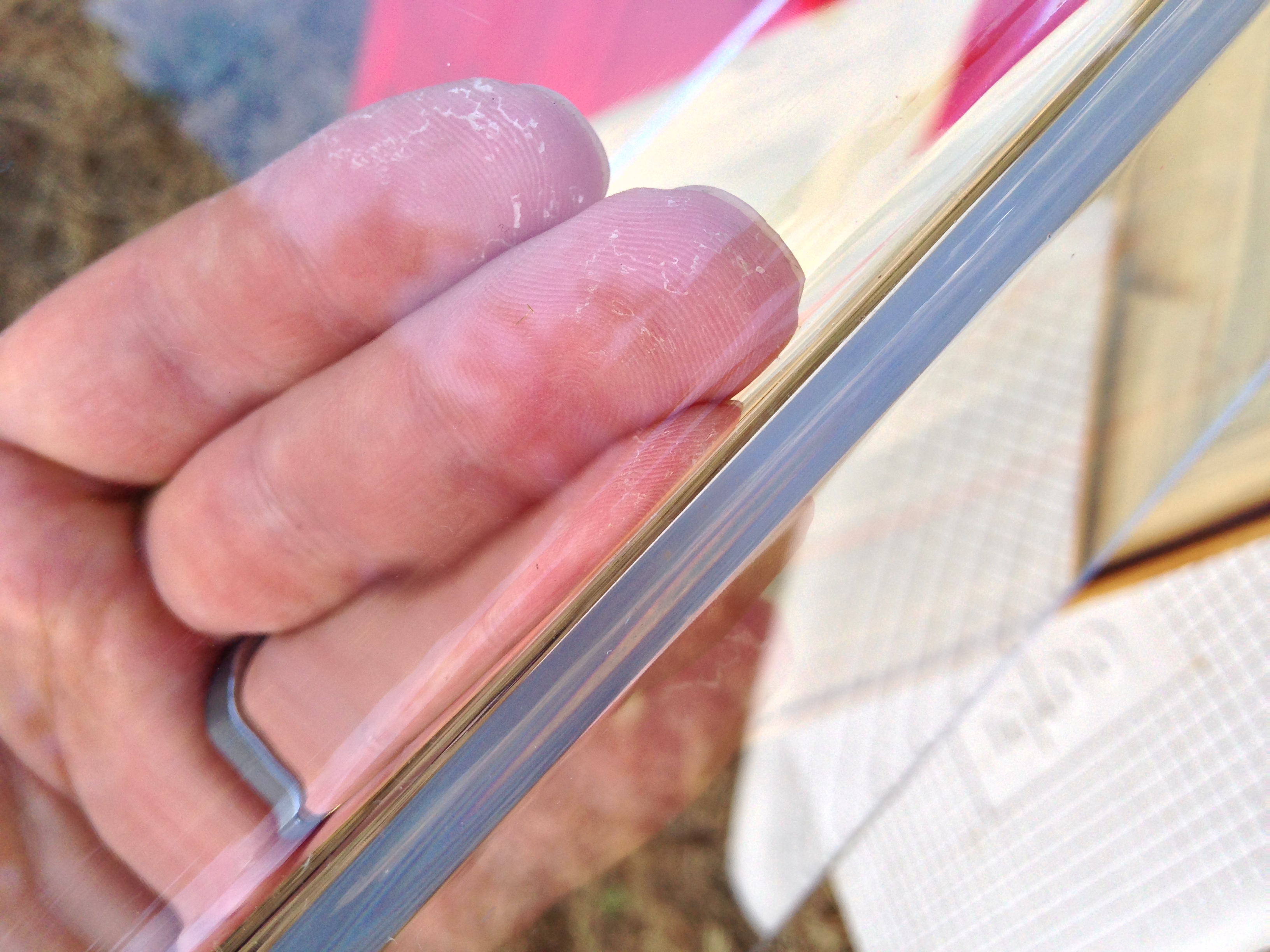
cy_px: 476
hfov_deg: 55.4
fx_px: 1211
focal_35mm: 33
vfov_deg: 42.9
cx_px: 635
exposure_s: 1/146
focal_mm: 4.12
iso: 50
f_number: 2.4
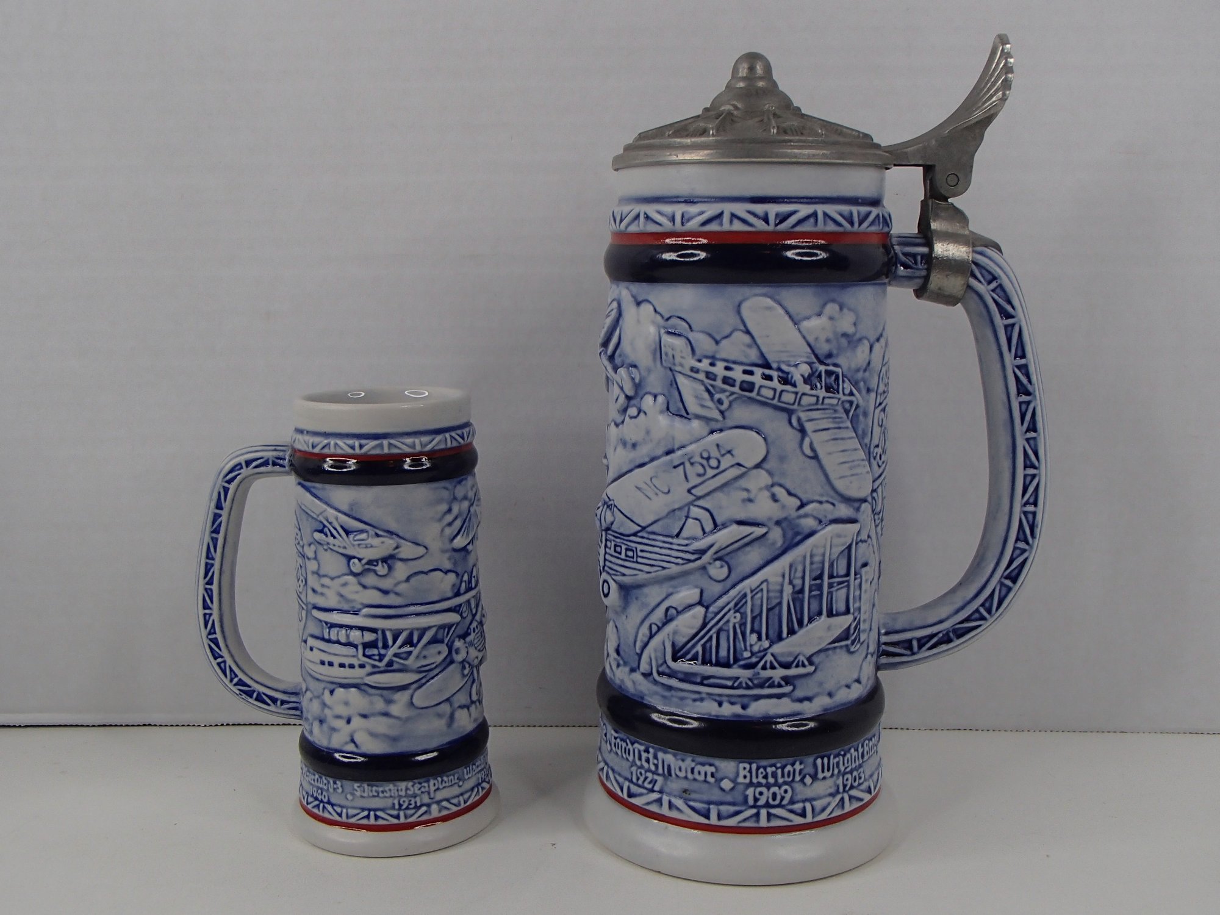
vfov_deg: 38.7
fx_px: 1304
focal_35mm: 37
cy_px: 458
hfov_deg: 50.1
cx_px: 610
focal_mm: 6.64
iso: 160
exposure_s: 1/160
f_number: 4.7
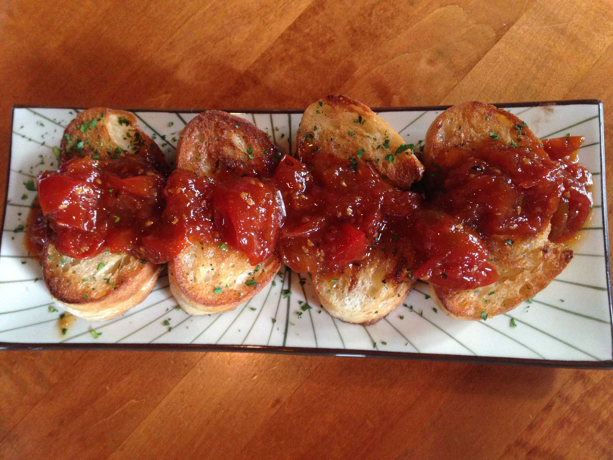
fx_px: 584
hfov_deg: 55.4
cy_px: 230
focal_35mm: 33
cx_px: 306
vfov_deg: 42.9
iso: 250
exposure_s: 1/20
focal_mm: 4.12
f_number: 2.4
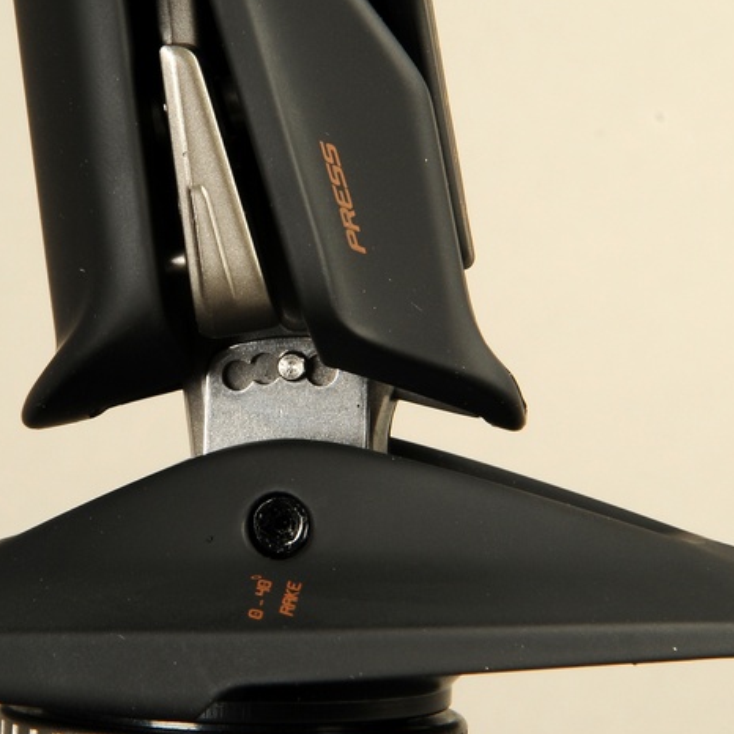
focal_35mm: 154
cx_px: 266
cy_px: 351
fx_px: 3693
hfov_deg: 11.3
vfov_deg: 11.4
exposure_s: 1/80
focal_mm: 55
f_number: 18
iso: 200
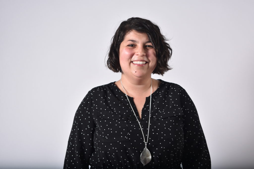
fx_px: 487
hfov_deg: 29.2
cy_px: 84
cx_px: 127
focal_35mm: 69
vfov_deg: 19.7
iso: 200
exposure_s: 1/250
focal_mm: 46
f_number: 5.3
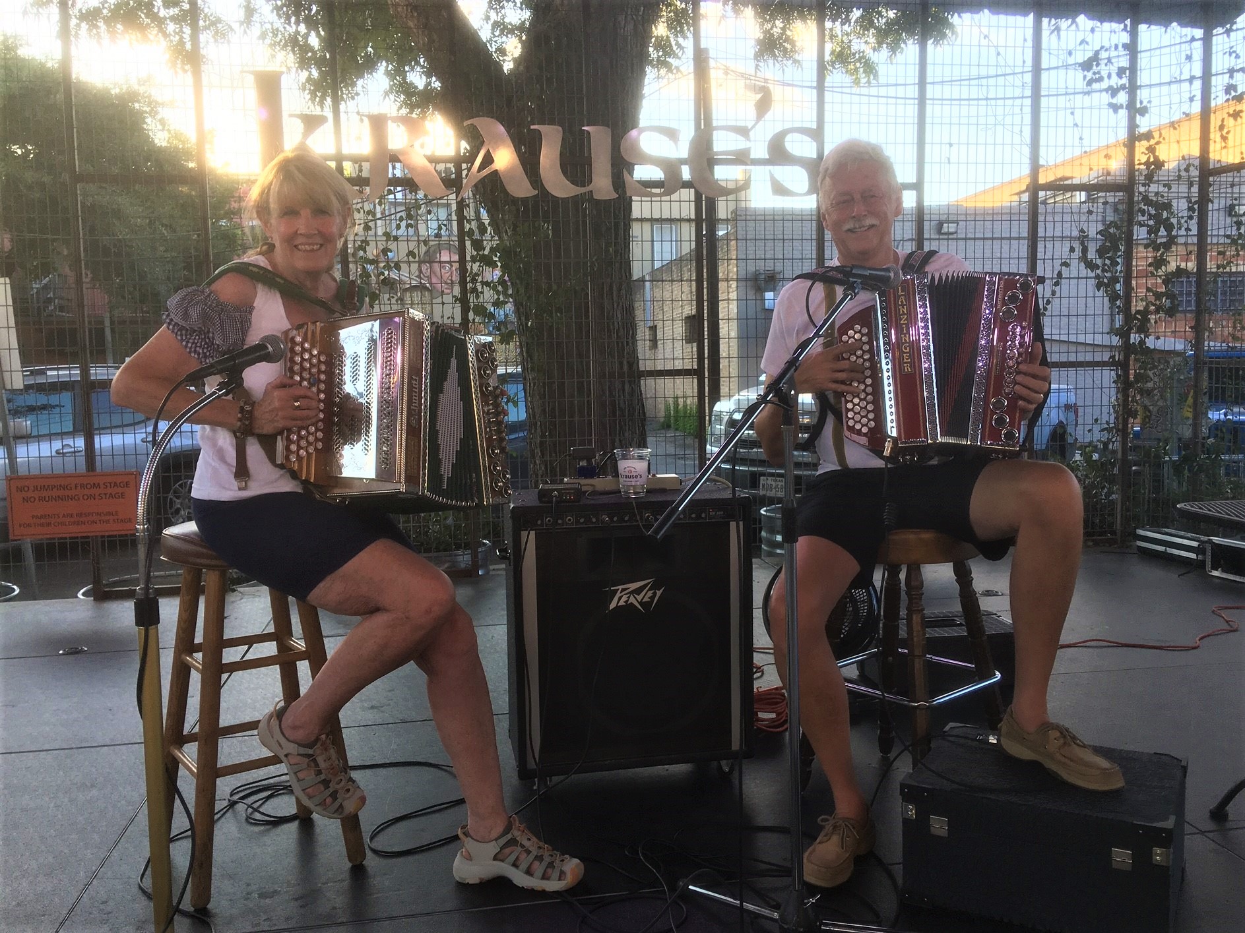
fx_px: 1043
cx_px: 622
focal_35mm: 29
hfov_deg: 61.7
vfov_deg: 48.2
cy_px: 466
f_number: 2.2
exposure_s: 1/120
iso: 25
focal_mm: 4.15
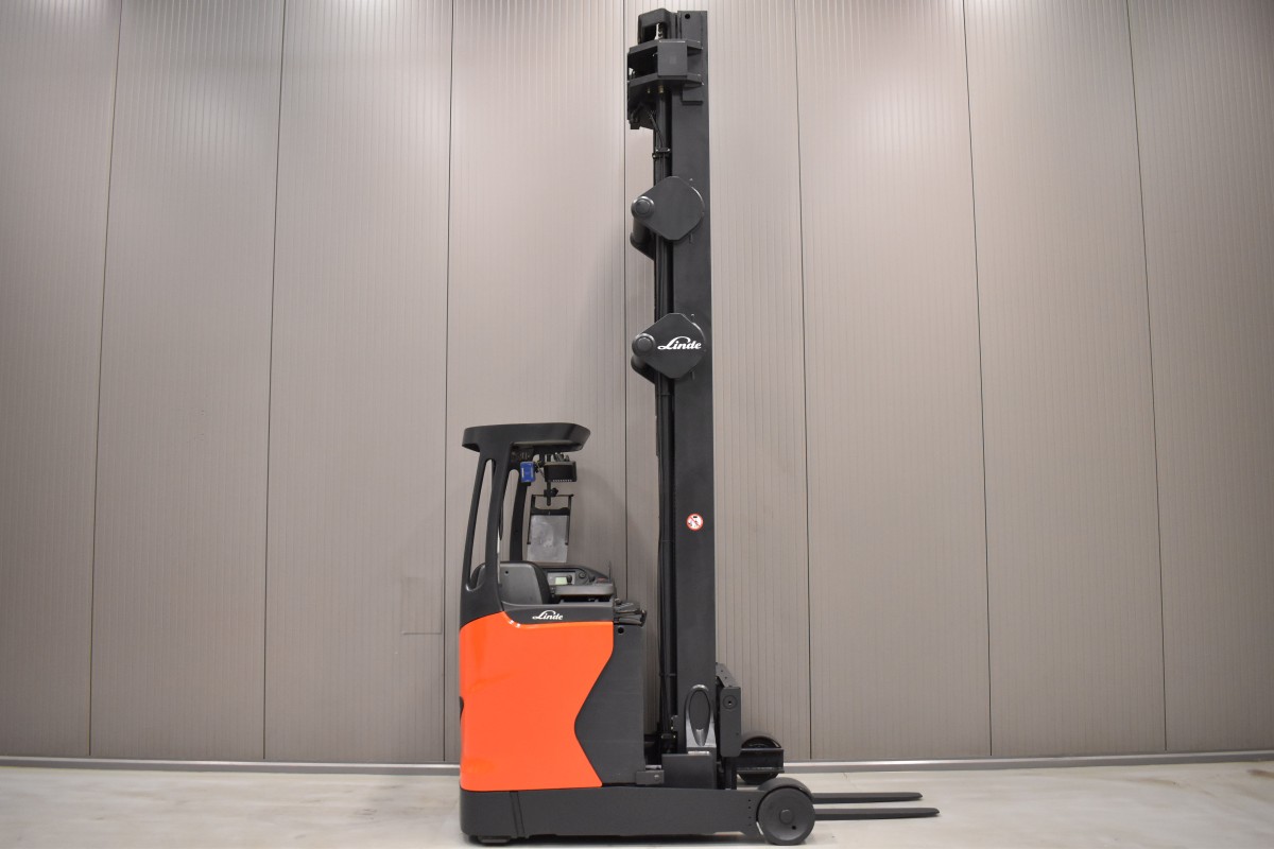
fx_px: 1062
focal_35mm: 30
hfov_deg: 61.9
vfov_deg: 43.6
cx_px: 637
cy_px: 424
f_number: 4
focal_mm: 20
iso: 1600
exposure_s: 1/50
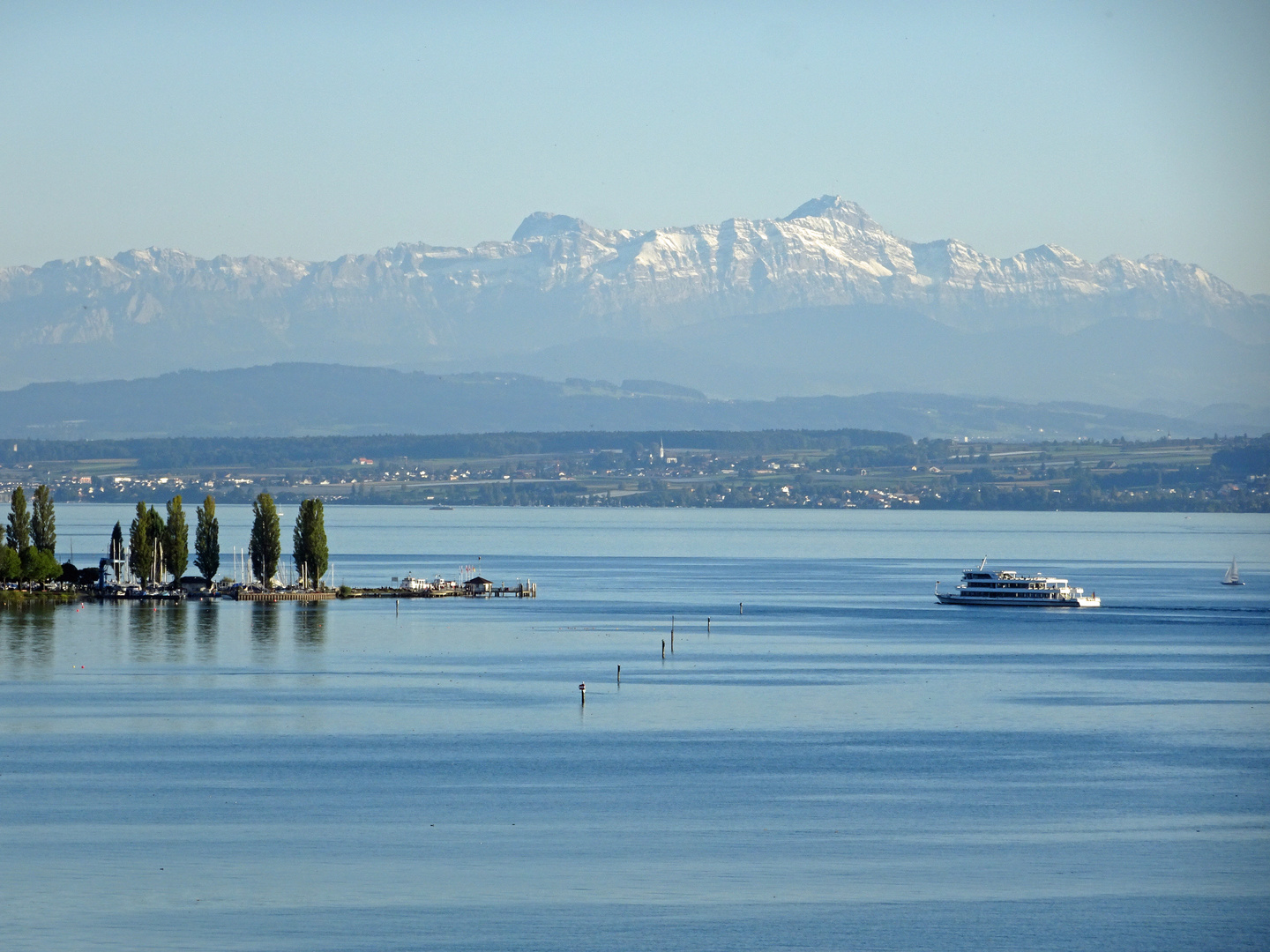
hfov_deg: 8.5
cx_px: 635
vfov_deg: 6.4
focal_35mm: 232
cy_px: 476
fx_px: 8512
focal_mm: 39.66
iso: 80
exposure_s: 1/320
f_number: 6.3
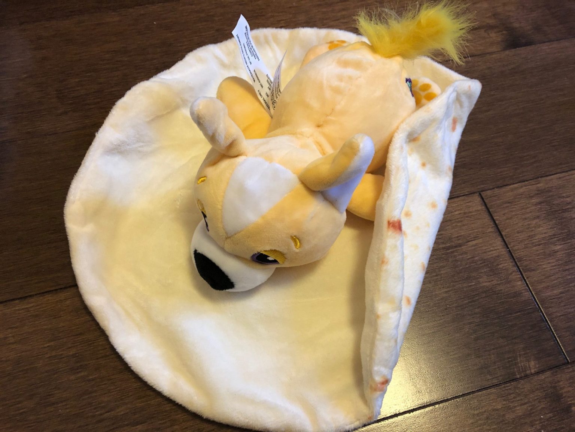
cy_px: 216
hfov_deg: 63.4
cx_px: 288
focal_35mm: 28
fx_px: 465
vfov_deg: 49.7
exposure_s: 1/15
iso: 80
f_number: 1.8
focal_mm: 3.99
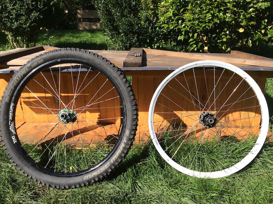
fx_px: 229
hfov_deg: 61.7
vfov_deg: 48.2
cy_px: 102
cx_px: 136
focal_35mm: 29
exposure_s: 1/1414
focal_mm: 4.15
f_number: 2.2
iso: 32
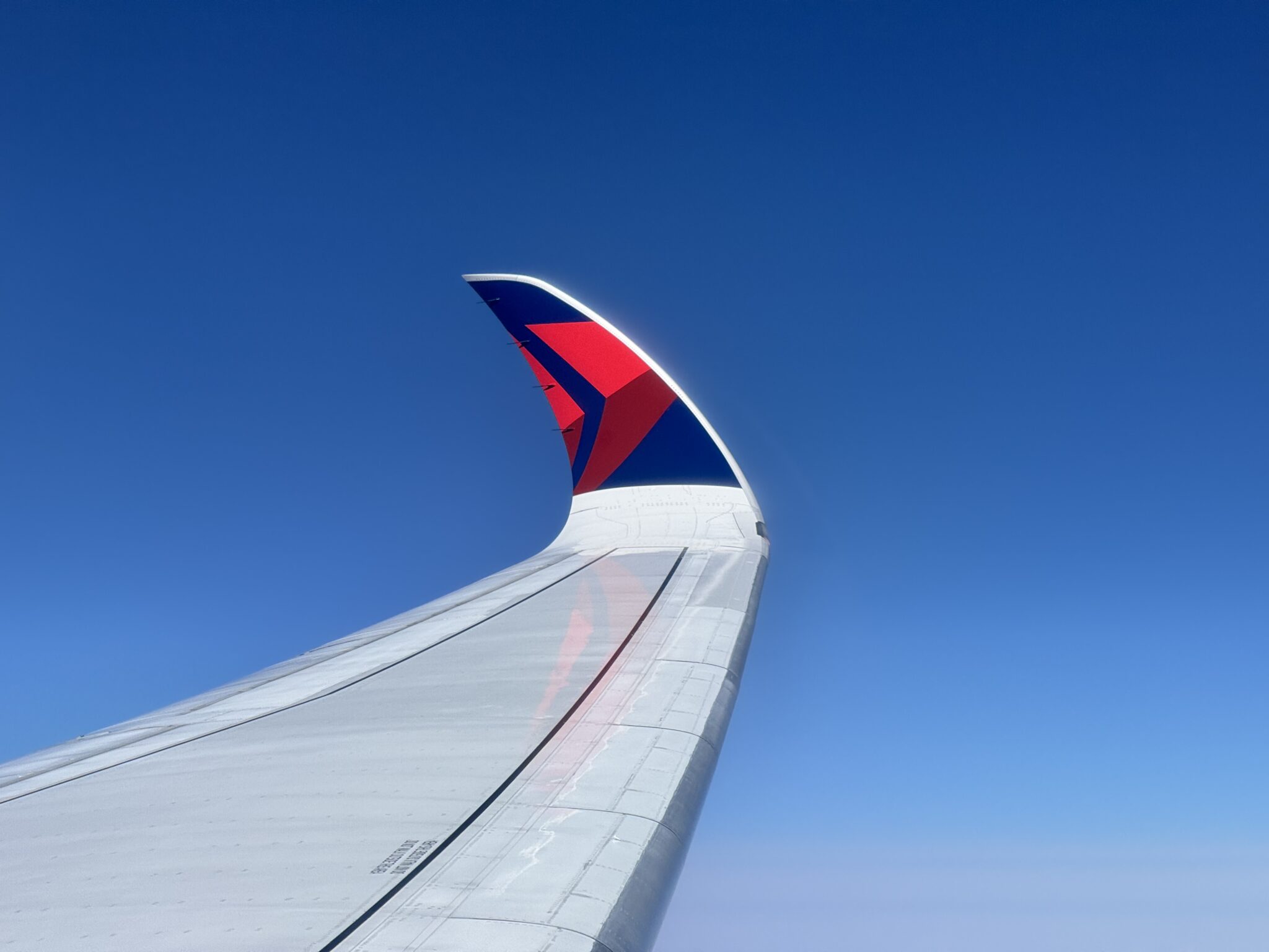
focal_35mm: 120
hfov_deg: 16.4
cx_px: 634
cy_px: 476
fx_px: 4399
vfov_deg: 12.3
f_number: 2.8
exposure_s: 1/2817
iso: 50
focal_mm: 15.66
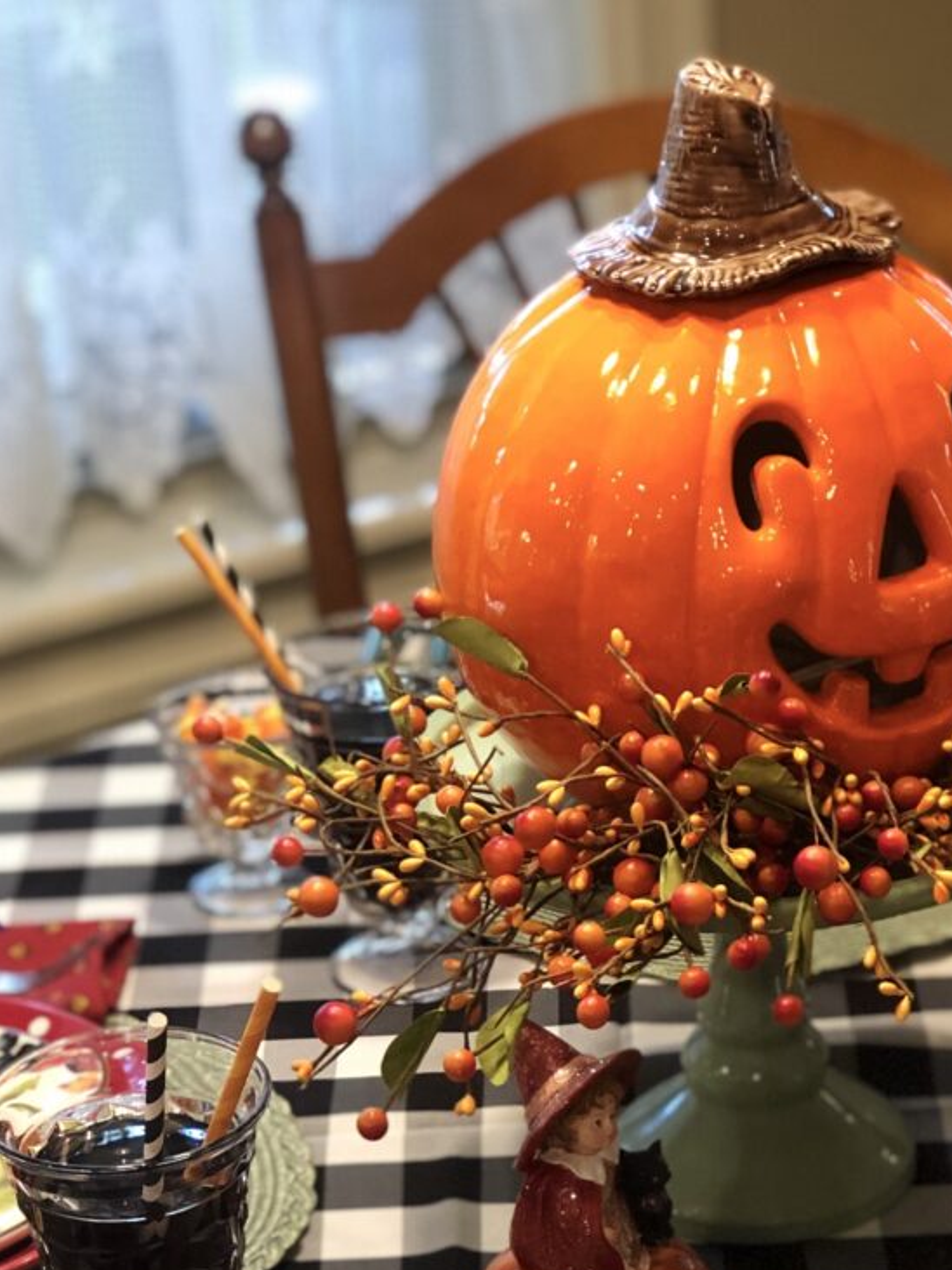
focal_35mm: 106
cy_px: 1084
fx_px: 3888
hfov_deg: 13.9
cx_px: 789
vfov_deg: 18.3
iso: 200
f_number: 2.8
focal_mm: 6.6
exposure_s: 1/30
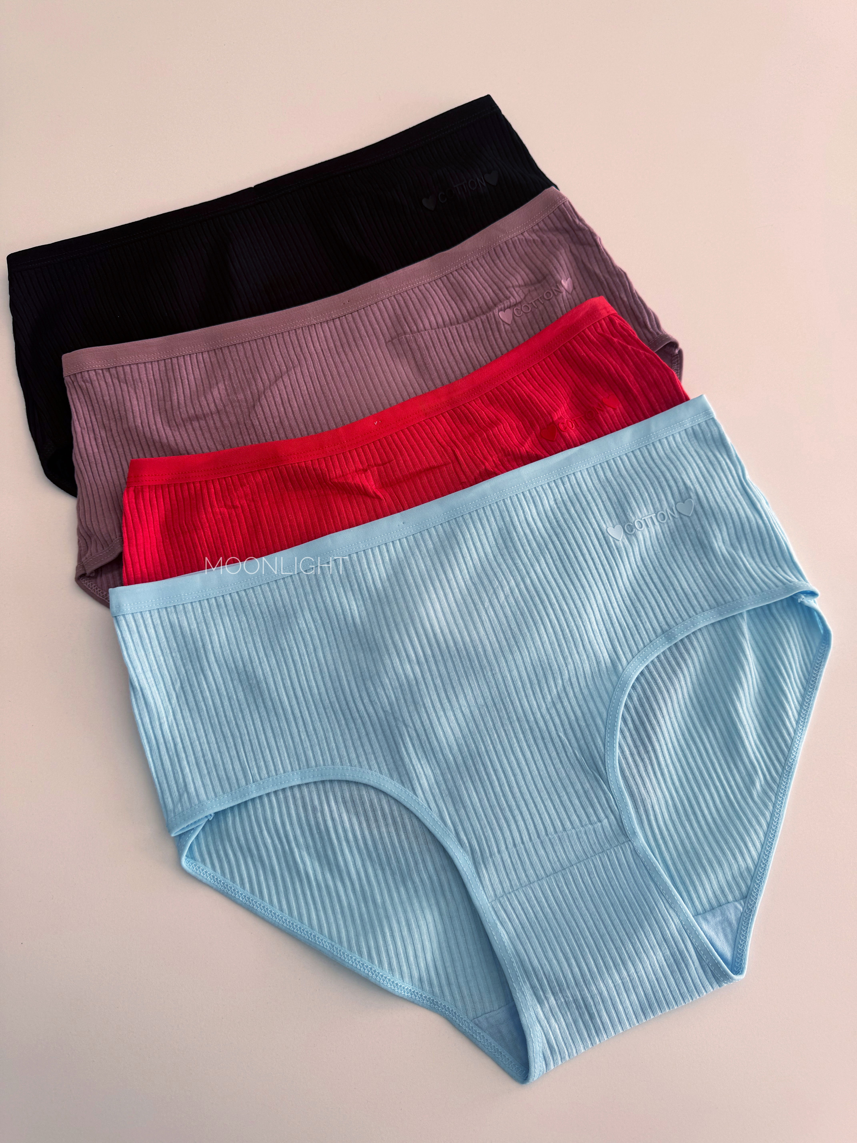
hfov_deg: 56.8
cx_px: 428
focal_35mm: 24
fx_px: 792
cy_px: 572
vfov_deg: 71.6
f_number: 1.78
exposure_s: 1/126
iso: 64
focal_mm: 6.76
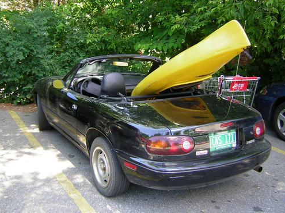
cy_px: 106
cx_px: 146
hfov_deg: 46.8
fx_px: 329
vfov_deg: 35.9
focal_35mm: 40
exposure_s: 1/58.7
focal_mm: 4.7
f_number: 2.6
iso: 50
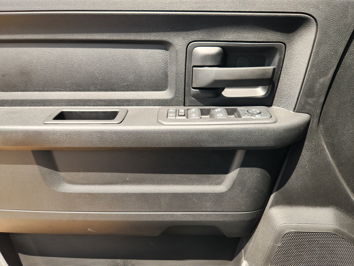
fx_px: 235
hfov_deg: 73.9
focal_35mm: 23
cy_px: 133
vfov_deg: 58.9
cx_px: 177
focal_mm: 5.4
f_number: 1.8
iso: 20
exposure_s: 1/196
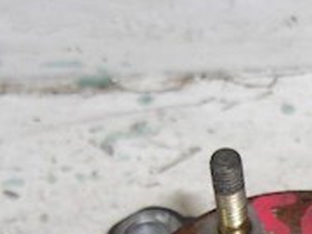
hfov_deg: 14.5
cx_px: 276
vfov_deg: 10.5
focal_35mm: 135
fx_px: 1217
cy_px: 369
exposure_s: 1/60
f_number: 2.8
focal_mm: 7.9
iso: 80
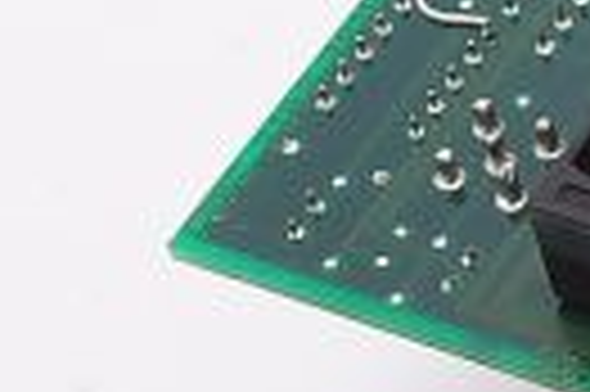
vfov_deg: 5.1
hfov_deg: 7.3
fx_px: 4387
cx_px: 1320
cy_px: 284
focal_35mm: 268
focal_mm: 50
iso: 320
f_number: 14
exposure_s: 1/160
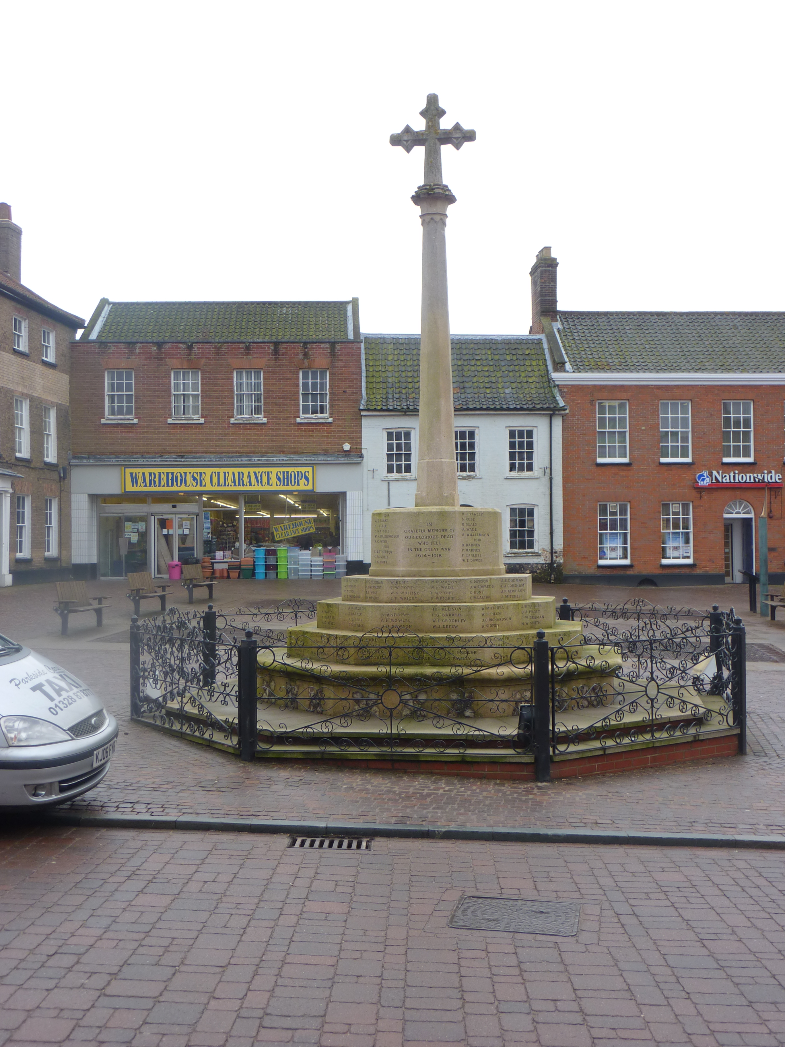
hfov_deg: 36.0
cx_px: 392
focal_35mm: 40
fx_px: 1209
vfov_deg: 46.8
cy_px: 524
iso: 80
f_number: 3.6
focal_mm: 6.5
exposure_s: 1/100
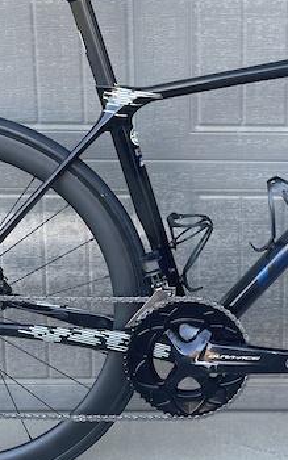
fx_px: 791
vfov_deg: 32.3
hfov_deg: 20.3
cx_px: 247
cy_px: 176
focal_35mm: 63
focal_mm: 4.2
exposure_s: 1/121
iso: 50
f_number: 1.6
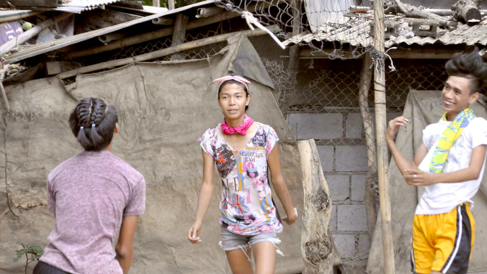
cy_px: 132
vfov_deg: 7.4
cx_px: 247
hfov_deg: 13.1
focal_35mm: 164
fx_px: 2118
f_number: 9
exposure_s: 1/400
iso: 3200
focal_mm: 98
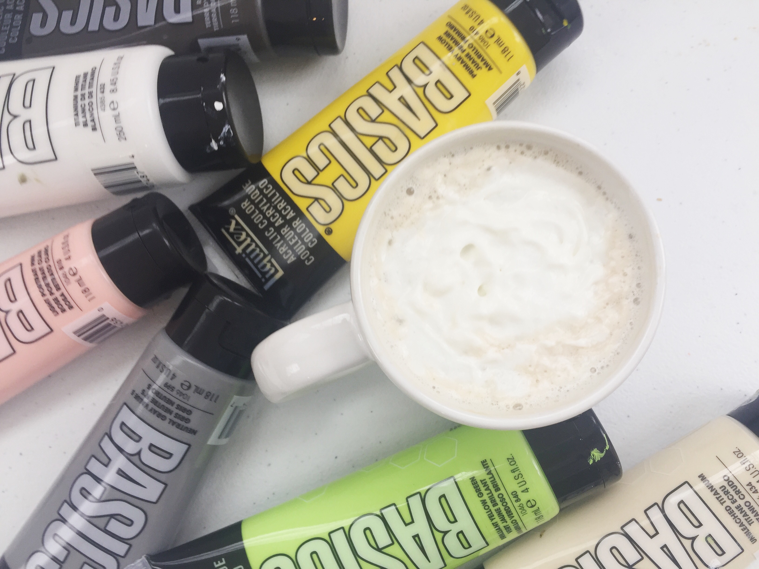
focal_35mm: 29
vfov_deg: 48.2
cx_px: 380
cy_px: 284
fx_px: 636
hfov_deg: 61.7
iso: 40
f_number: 2.2
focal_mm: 4.15
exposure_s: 1/60
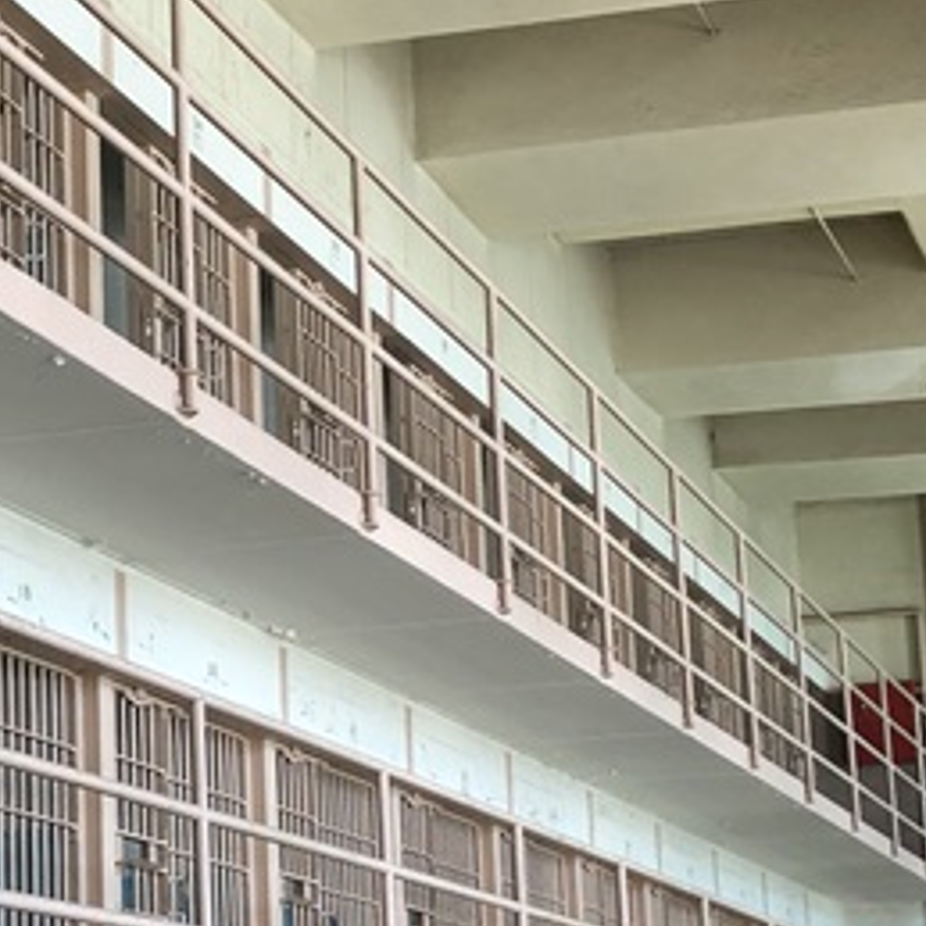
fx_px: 2966
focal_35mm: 98
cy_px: 615
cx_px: 172
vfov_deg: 17.7
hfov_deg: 17.6
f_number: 1.8
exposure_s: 1/31
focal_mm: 4
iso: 25
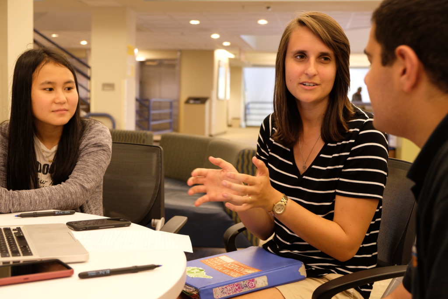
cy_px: 150
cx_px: 224
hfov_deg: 38.9
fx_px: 635
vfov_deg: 26.5
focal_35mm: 51
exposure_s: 1/30
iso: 800
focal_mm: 34.3
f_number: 3.6
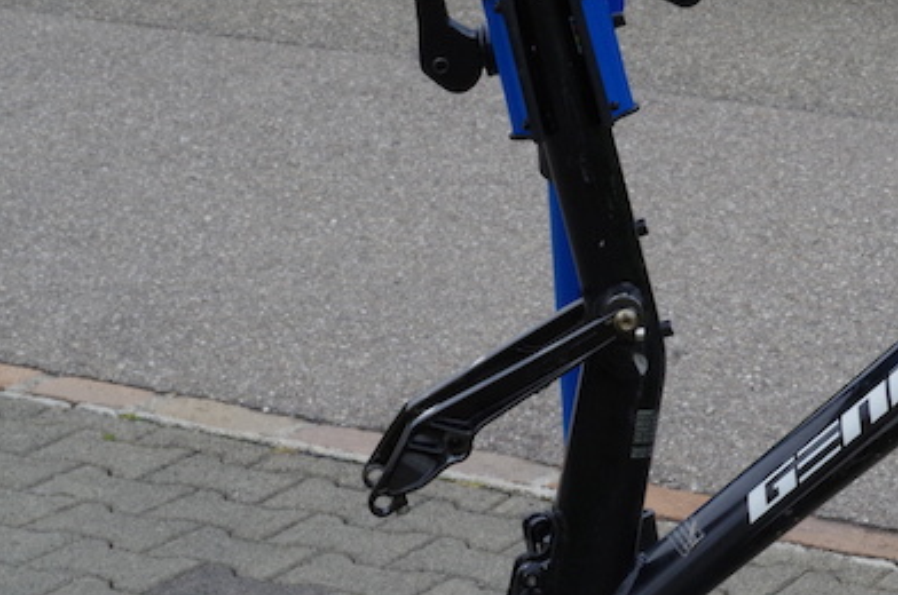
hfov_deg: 13.3
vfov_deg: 8.9
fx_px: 3810
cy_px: 156
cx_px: 838
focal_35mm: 153
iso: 400
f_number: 20
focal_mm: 50
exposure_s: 1/100
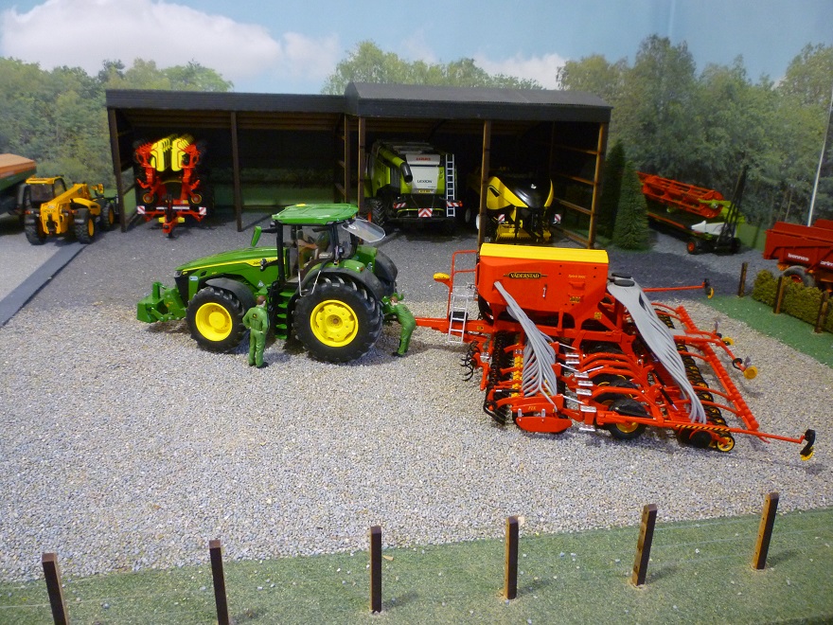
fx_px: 698
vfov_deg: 48.2
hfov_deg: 61.7
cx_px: 416
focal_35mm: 29
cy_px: 312
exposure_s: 1/8
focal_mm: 5.2
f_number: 3.3
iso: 400
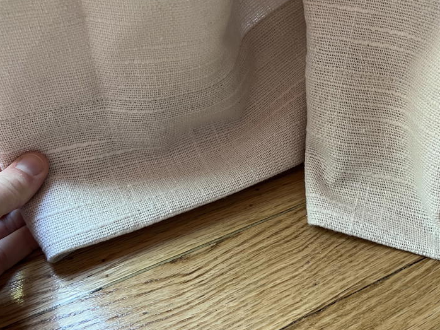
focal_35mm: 41
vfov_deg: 35.0
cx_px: 304
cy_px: 140
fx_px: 521
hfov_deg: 44.9
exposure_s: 1/60
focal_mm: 5.1
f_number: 1.6
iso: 200
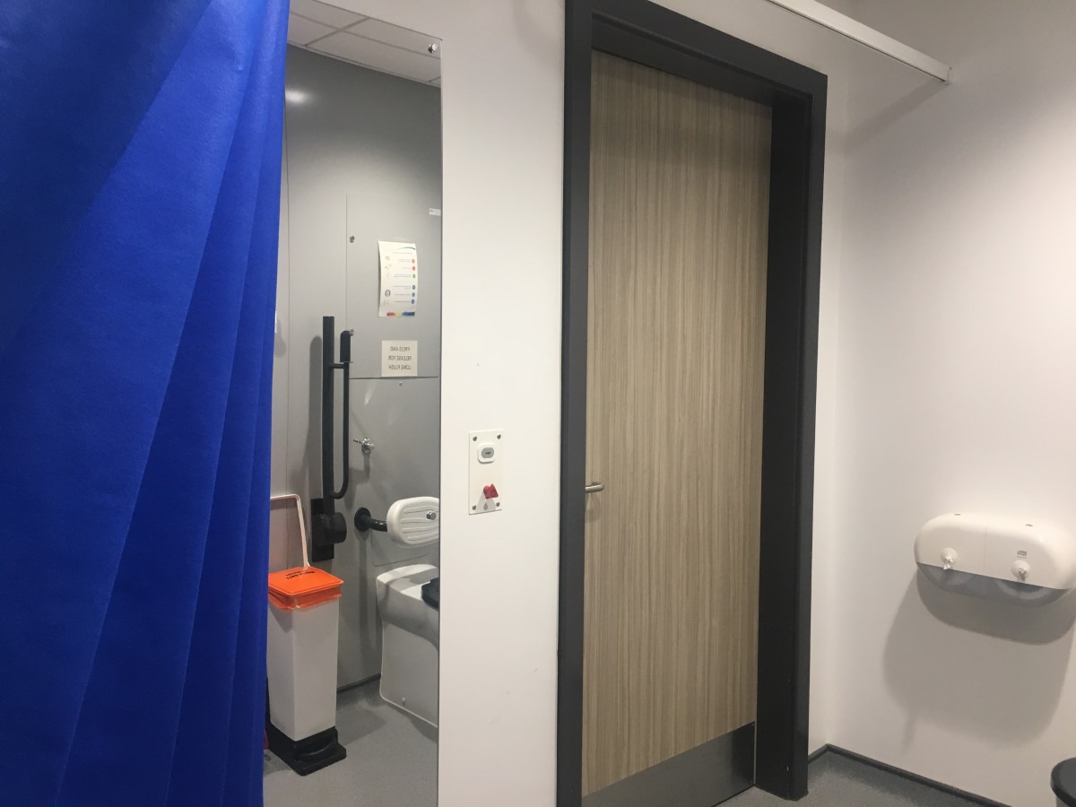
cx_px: 538
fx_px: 901
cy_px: 404
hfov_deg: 61.7
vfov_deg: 48.2
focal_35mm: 29
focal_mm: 4.15
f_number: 2.2
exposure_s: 1/30
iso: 40
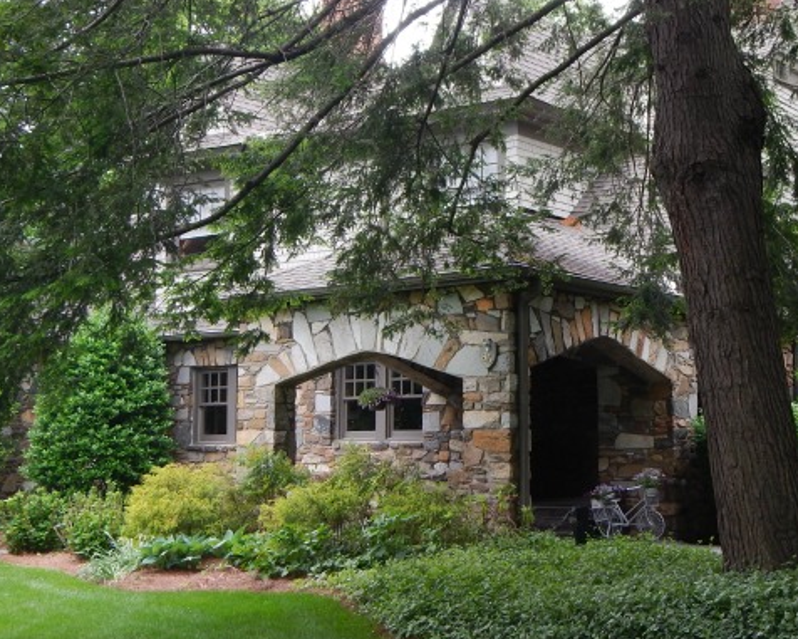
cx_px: 540
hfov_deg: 31.2
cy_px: 242
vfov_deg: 25.3
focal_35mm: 60
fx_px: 1417
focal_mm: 7
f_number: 4
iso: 125
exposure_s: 1/50
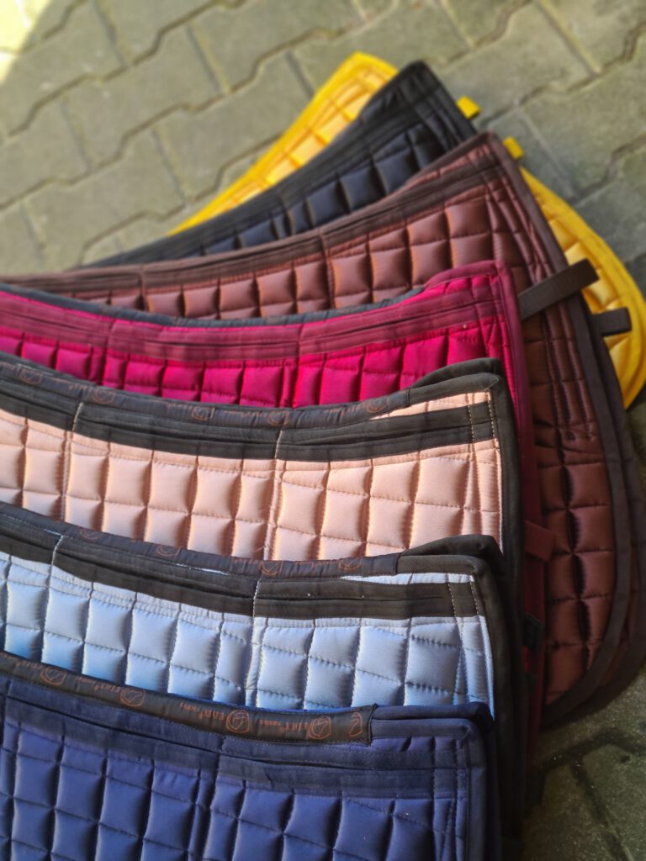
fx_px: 697
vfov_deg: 63.4
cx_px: 323
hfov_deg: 49.7
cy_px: 430
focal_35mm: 28
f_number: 2
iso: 32
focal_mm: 5.9
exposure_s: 1/100
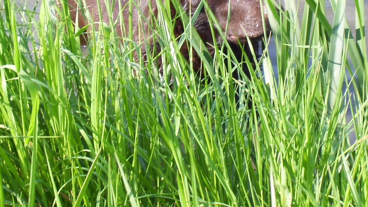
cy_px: 24
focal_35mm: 216
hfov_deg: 10.0
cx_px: 219
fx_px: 2108
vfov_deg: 5.6
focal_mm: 18
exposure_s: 1/160
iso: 80
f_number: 4.6
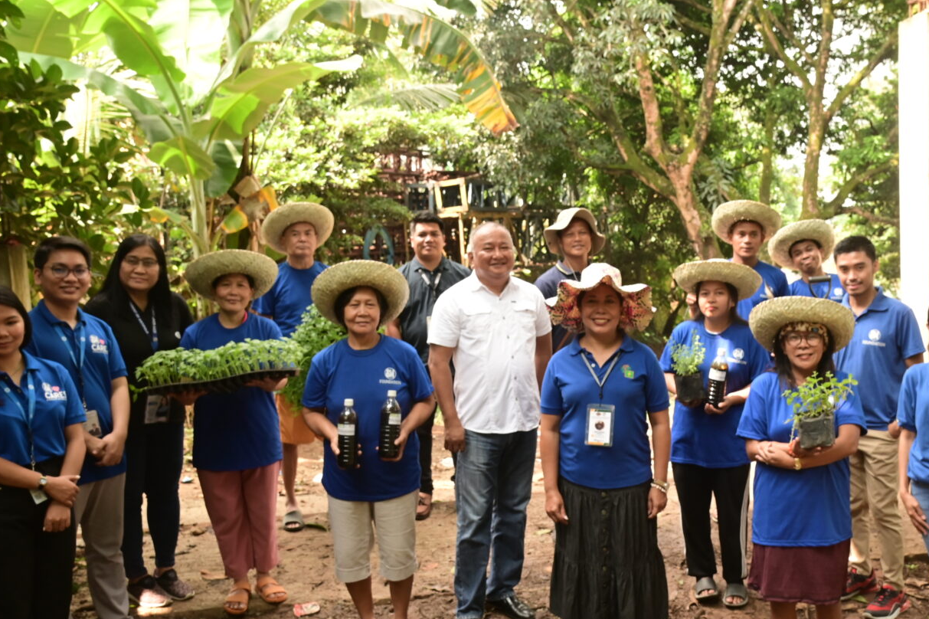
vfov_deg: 35.0
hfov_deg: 50.4
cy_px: 312
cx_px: 554
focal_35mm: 38
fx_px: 980
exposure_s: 1/80
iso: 800
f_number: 6.3
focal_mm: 24
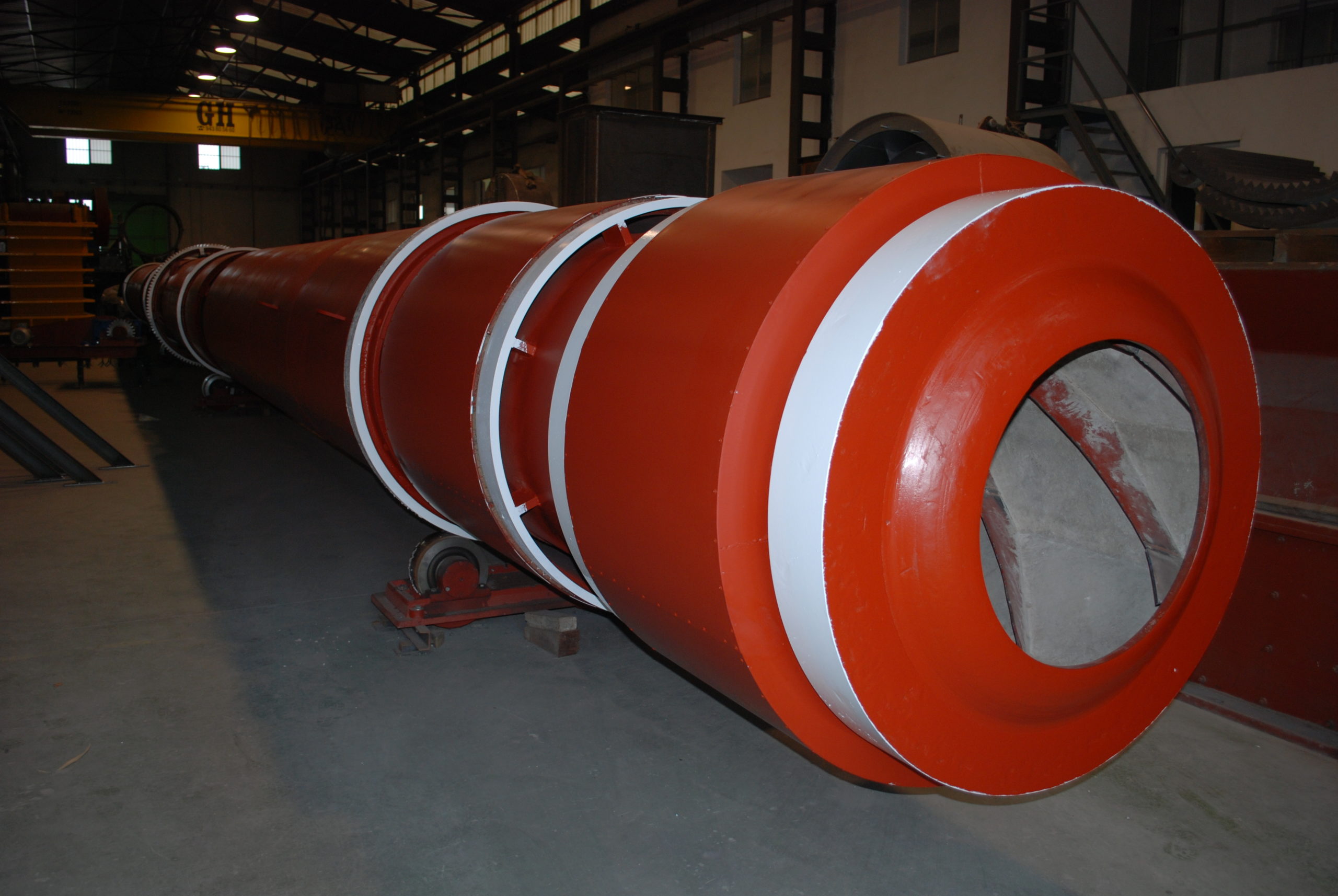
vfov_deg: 43.7
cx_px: 669
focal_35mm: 30
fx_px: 1116
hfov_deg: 61.9
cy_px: 448
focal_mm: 20
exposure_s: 1/60
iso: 200
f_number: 3.8
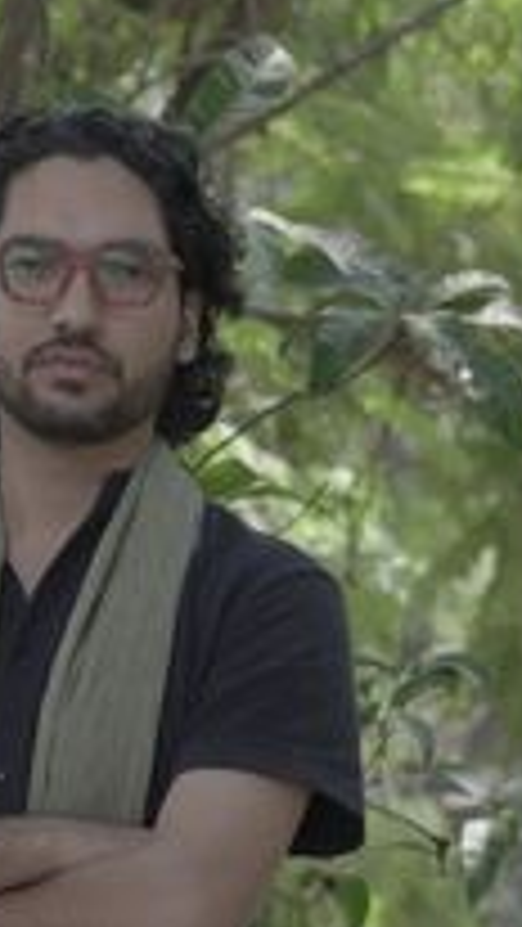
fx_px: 5262
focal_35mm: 214
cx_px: -464
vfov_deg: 10.0
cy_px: 1026
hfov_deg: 5.6
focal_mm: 35
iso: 400
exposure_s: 1/100
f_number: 2.5
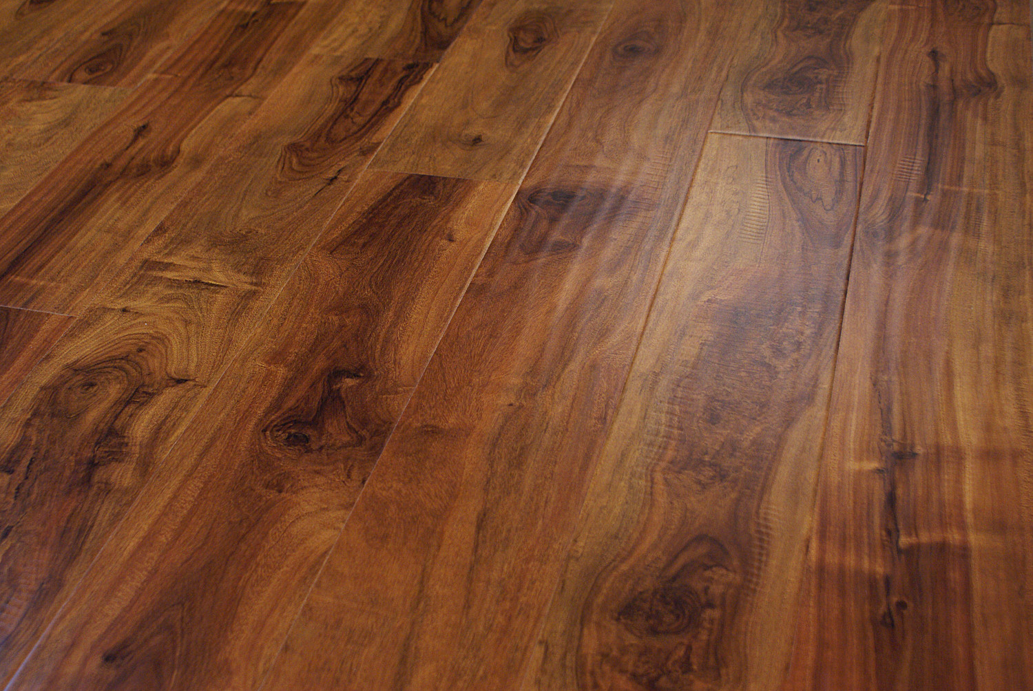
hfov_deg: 43.6
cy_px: 346
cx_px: 516
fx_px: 1293
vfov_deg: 29.9
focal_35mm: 45
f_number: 5
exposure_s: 1/50
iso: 400
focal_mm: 30
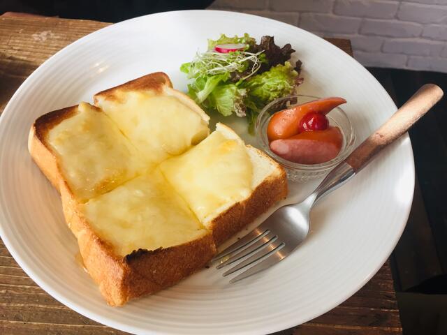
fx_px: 374
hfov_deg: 61.7
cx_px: 224
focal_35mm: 29
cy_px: 168
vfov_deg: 48.2
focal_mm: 4.15
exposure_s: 1/40
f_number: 2.2
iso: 32
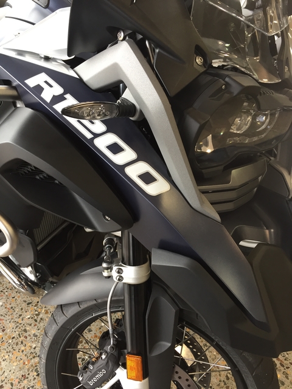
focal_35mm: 29
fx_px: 326
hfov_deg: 48.2
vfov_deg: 61.7
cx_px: 146
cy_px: 194
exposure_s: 1/33
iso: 40
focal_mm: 4.15
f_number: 2.2
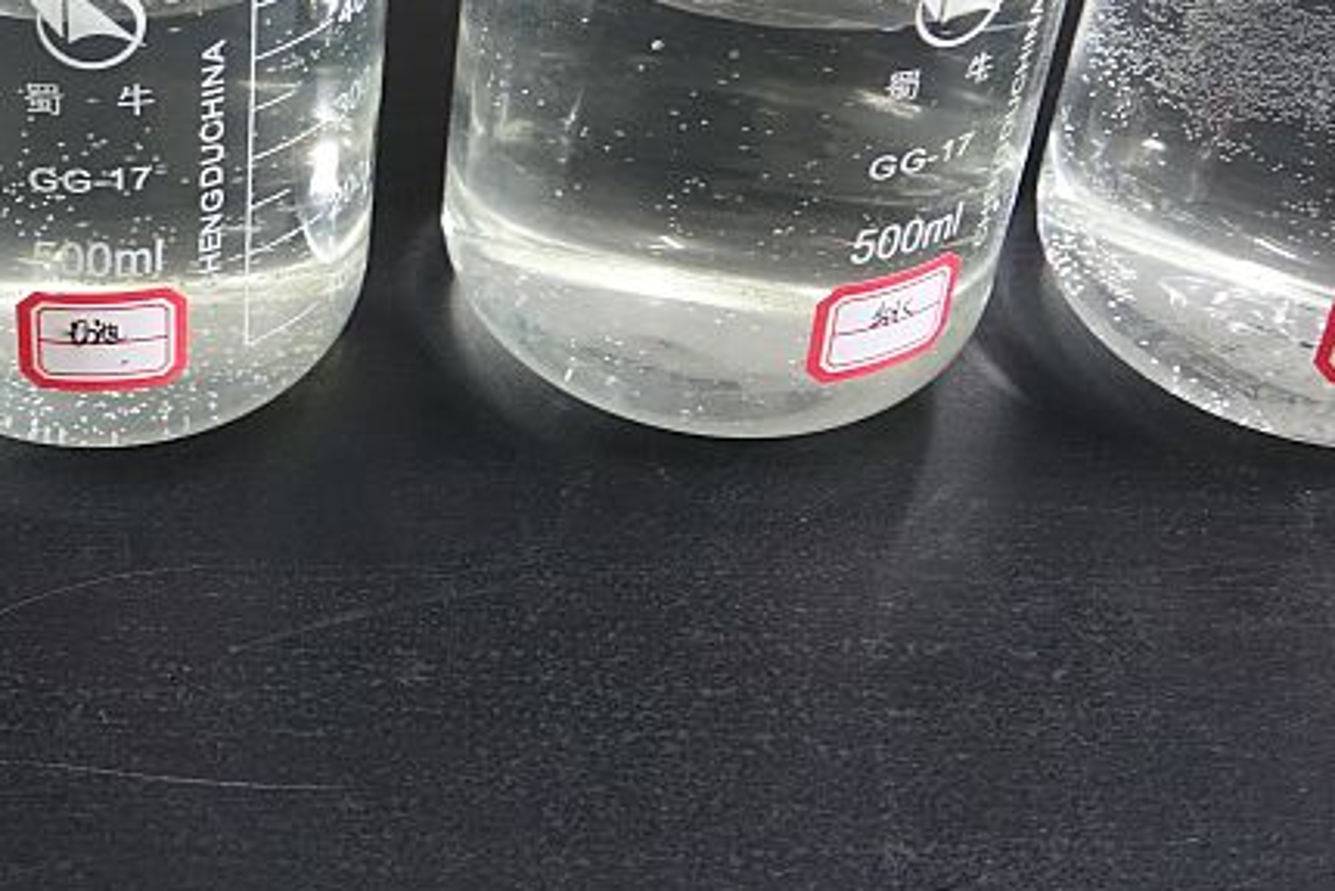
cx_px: 93
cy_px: 186
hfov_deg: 28.7
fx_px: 2485
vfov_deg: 20.1
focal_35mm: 67
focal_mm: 8.8
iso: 800
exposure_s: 1/30
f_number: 2.4
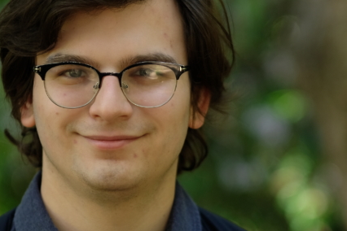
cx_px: 194
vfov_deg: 6.8
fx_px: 1957
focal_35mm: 203
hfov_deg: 10.1
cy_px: 166
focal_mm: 56
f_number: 1.2
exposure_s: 1/450
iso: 200
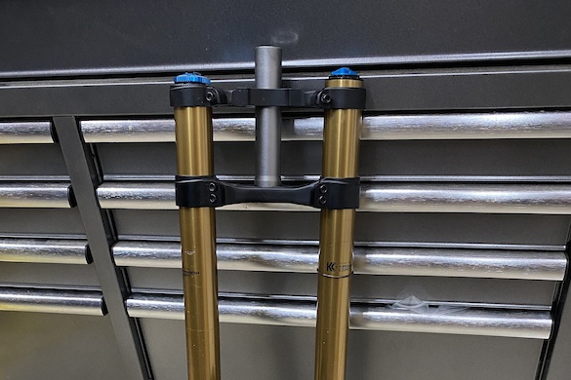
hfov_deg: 51.9
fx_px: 587
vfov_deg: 32.8
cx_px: 290
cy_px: 387
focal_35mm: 37
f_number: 1.8
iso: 320
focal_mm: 4.25
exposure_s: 1/60
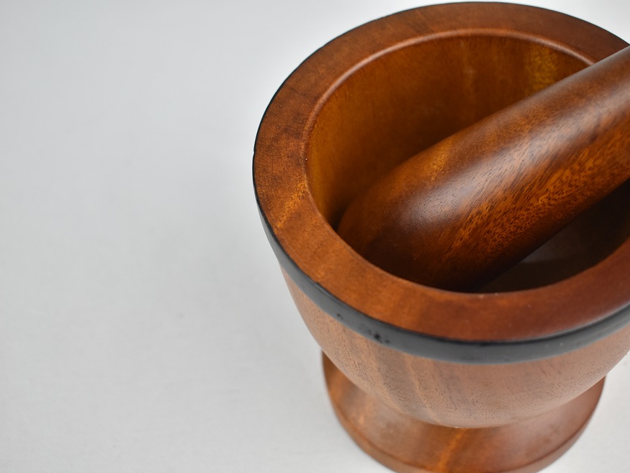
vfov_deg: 26.1
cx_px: 354
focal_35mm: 56
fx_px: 1020
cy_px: 237
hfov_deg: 34.3
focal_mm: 34
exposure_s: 1/100
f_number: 4.5
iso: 400
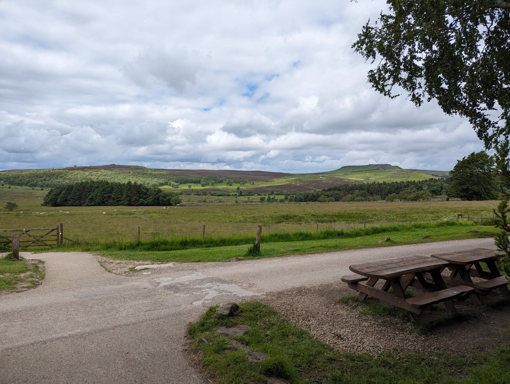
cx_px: 255
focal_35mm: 24
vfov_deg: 56.9
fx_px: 354
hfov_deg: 71.5
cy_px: 192
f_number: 1.85
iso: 46
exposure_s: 1/1984
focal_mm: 6.81
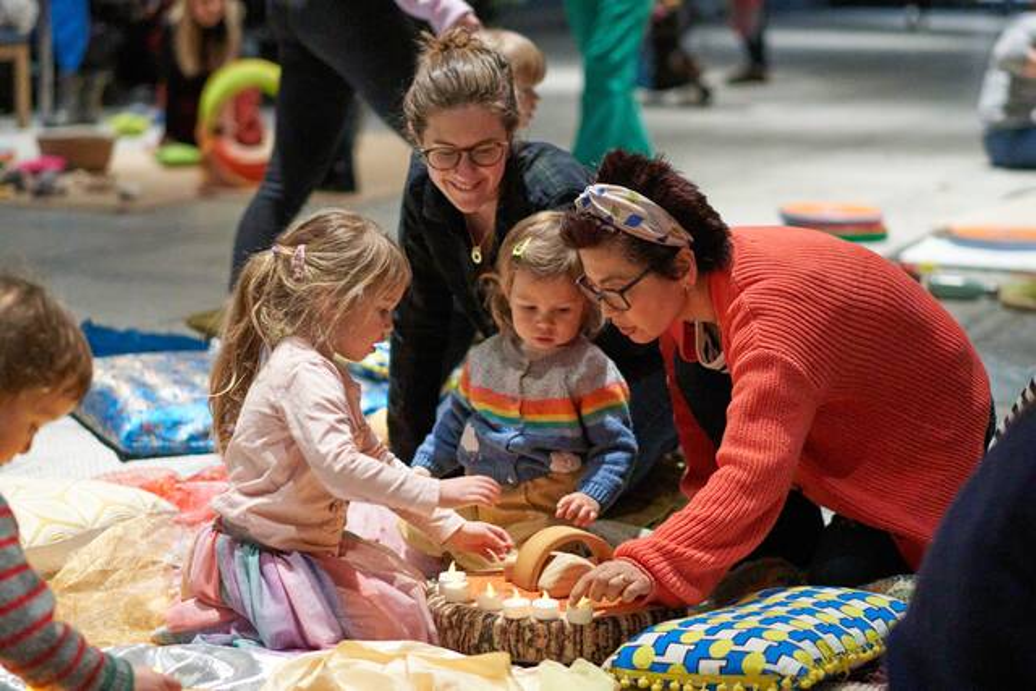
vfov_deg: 16.7
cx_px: 518
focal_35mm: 82
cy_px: 346
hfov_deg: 24.8
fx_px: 2360
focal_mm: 55
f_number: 1.8
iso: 6400
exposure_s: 1/160
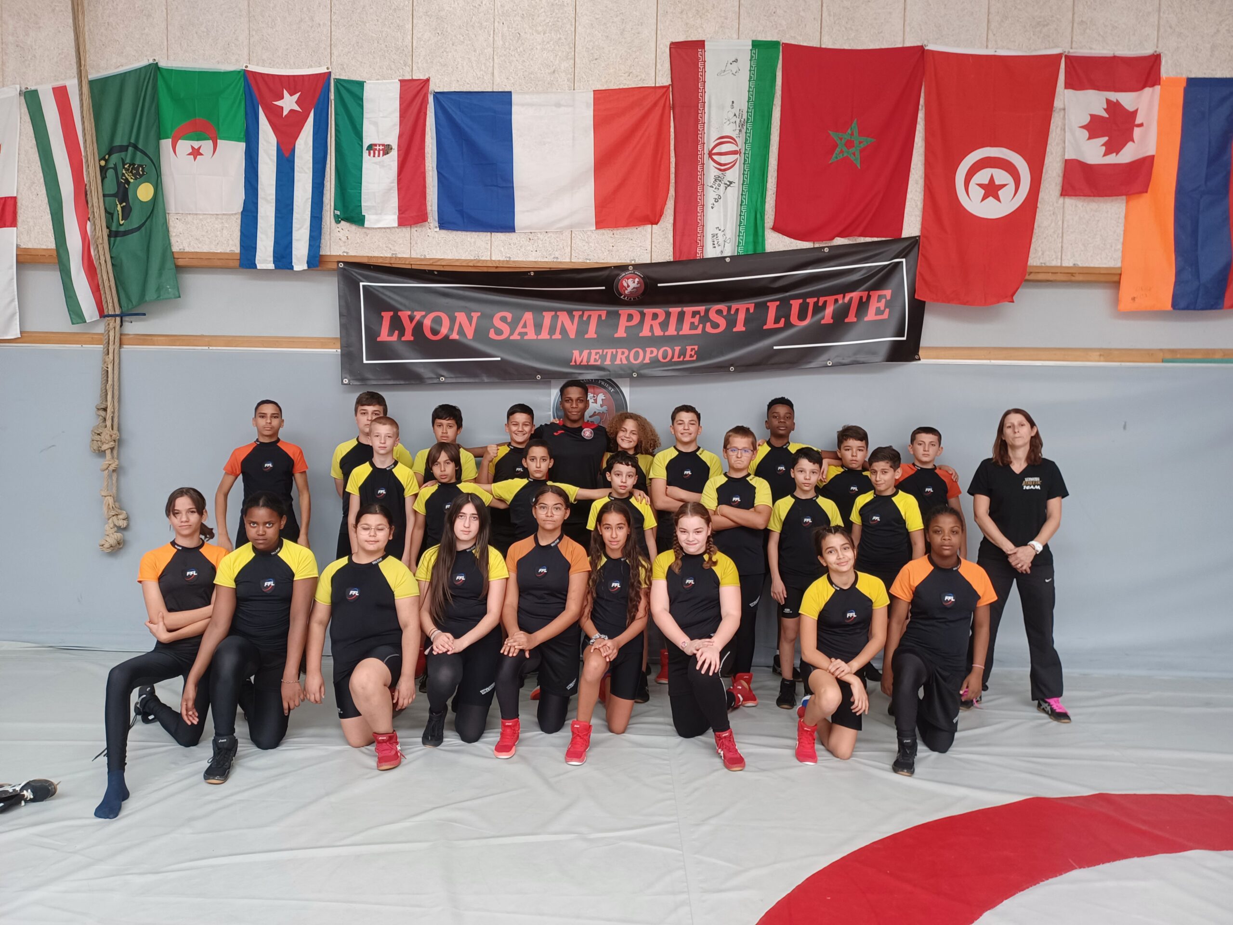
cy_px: 462
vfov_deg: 54.9
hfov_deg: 69.4
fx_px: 890
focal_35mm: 25
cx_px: 616
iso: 250
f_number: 1.8
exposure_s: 1/49
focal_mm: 4.6
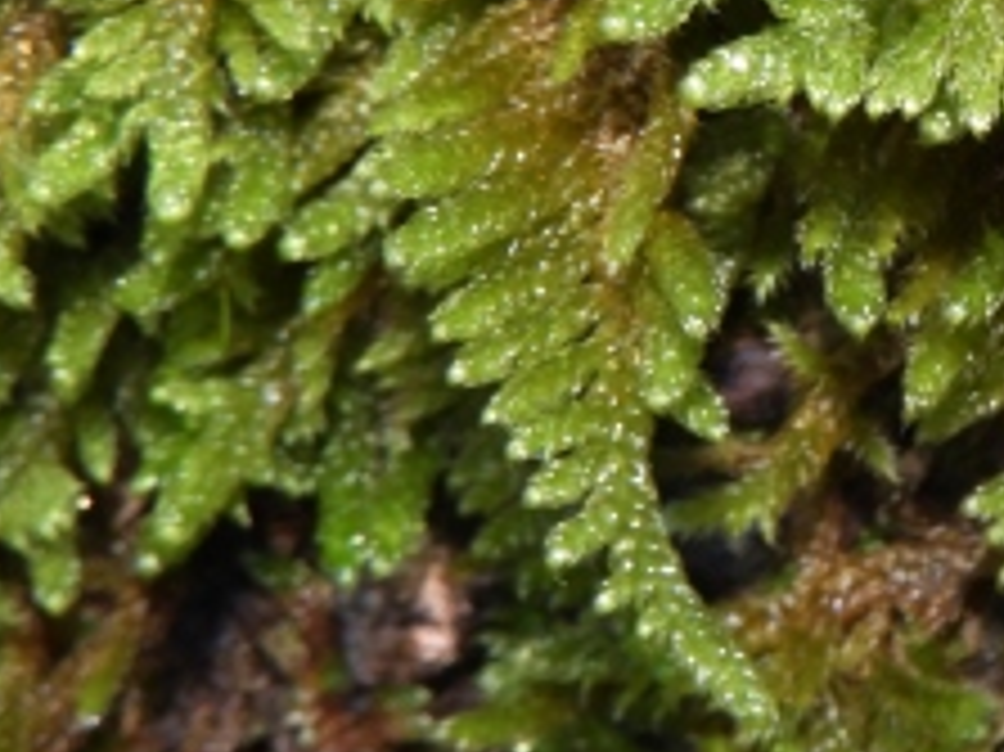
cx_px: 1290
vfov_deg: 9.4
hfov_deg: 12.2
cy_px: 108
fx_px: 4580
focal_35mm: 158
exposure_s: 1/30
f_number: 5.3
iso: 200
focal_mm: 10.7
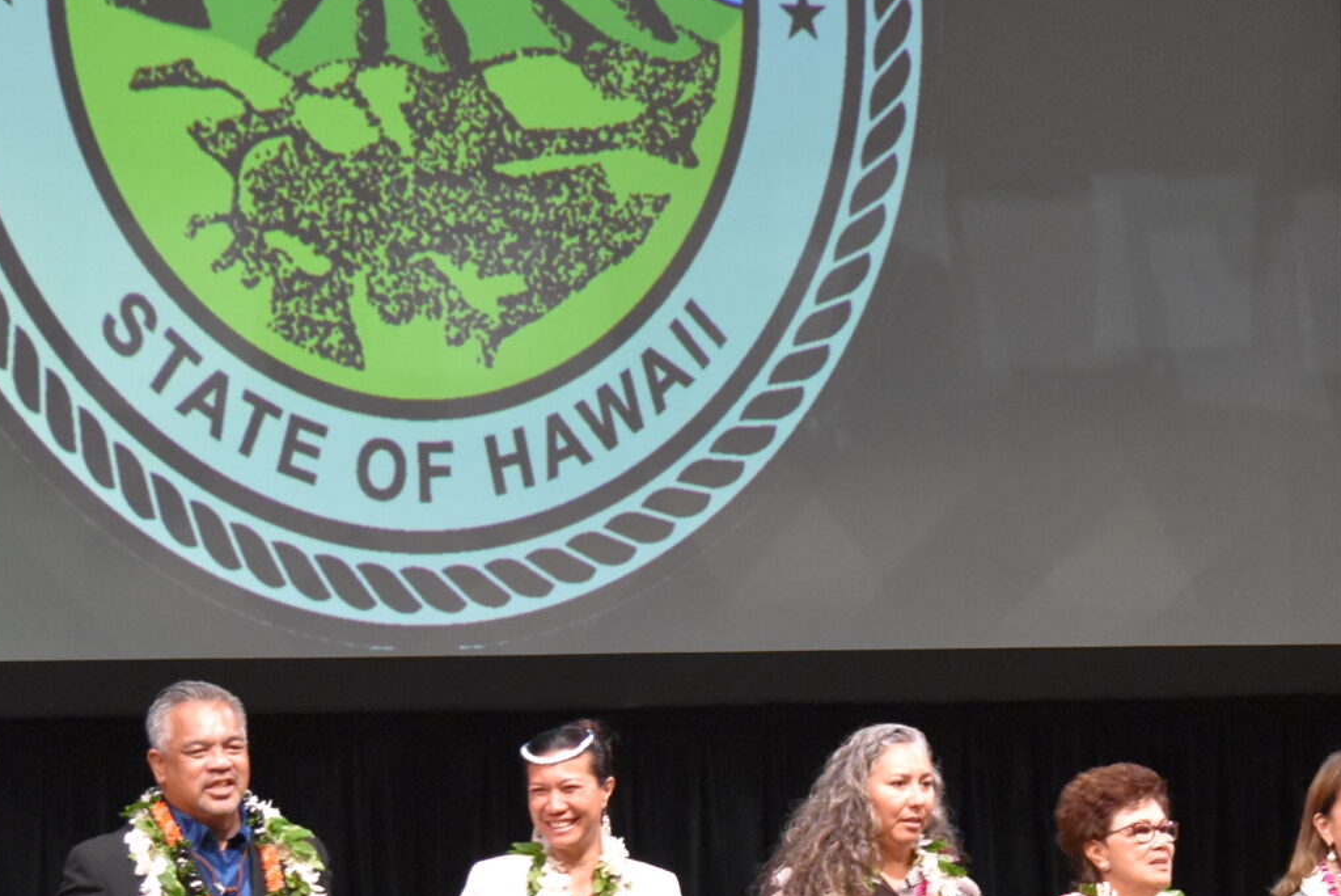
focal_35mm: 240
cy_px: 844
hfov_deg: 8.6
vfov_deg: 5.7
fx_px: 8945
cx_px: 1029
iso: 3600
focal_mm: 80
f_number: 4.5
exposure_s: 1/125
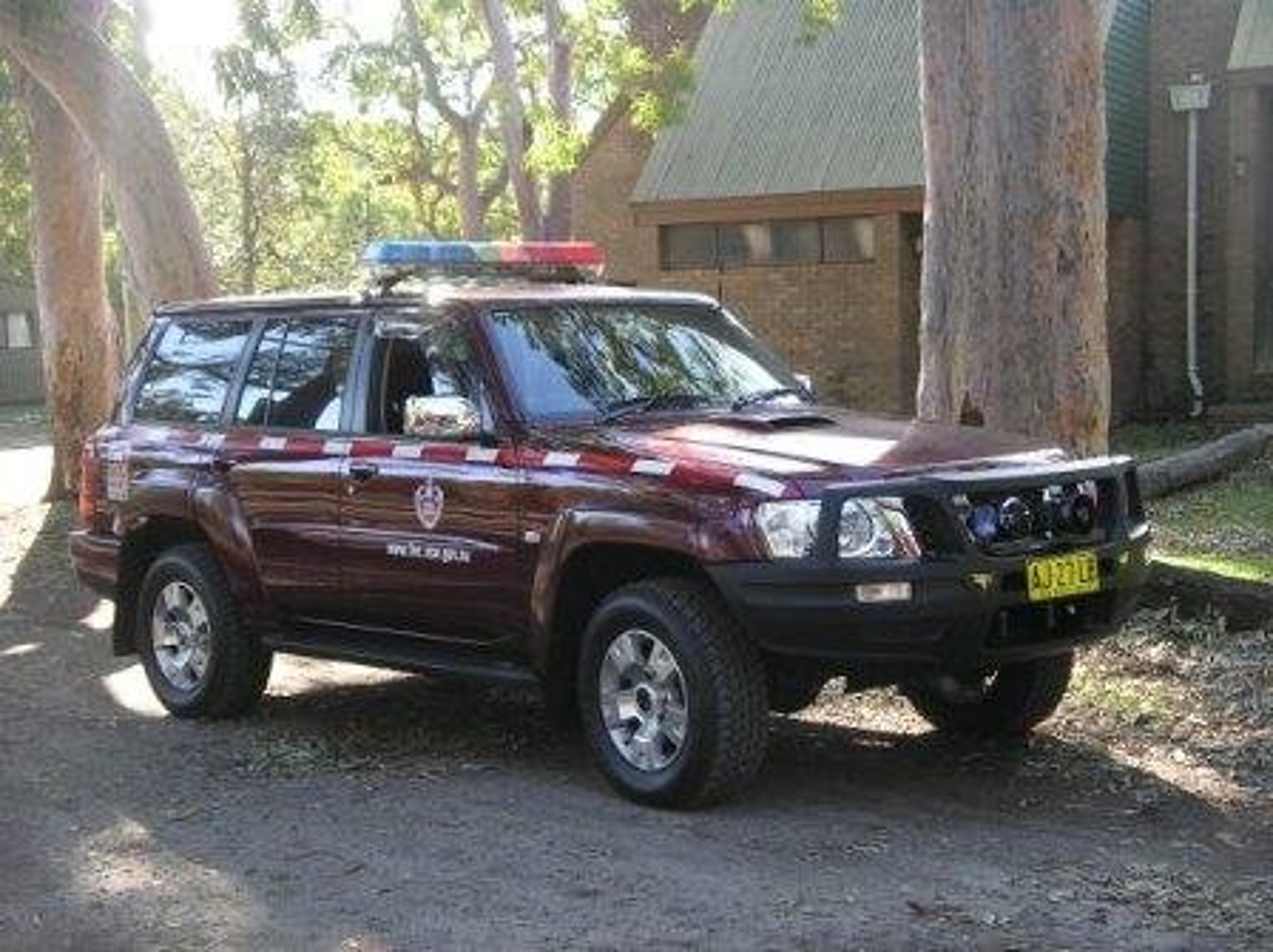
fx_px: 2278
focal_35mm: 62
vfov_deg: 23.6
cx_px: 636
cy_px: 476
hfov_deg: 31.2
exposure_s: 1/93
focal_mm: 12.8
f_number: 3.3
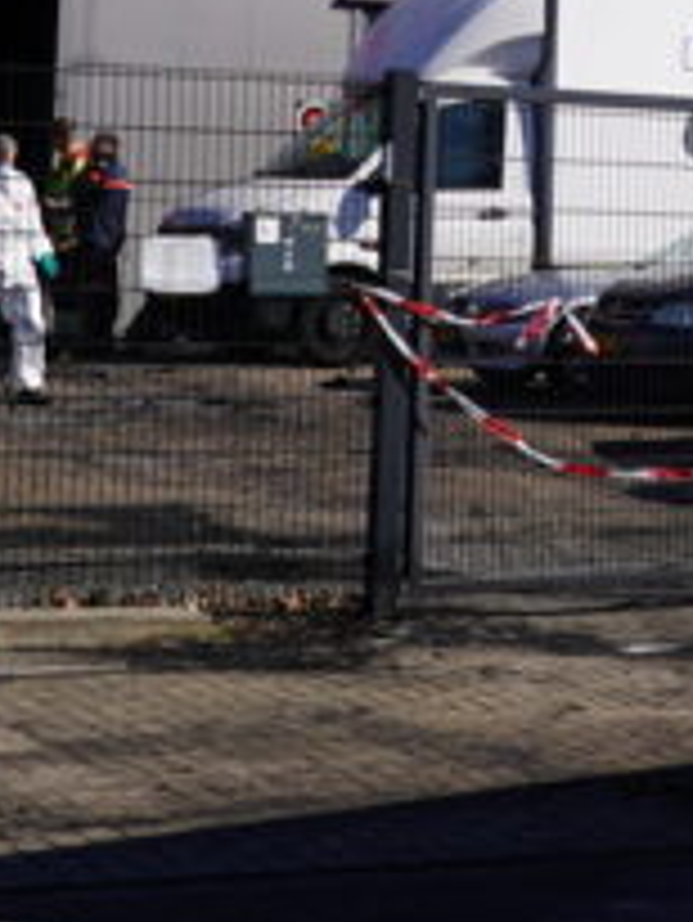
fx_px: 3840
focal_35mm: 144
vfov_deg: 13.5
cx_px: 1098
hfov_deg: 9.9
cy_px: -2
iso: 100
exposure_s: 1/1000
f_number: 5
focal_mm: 30
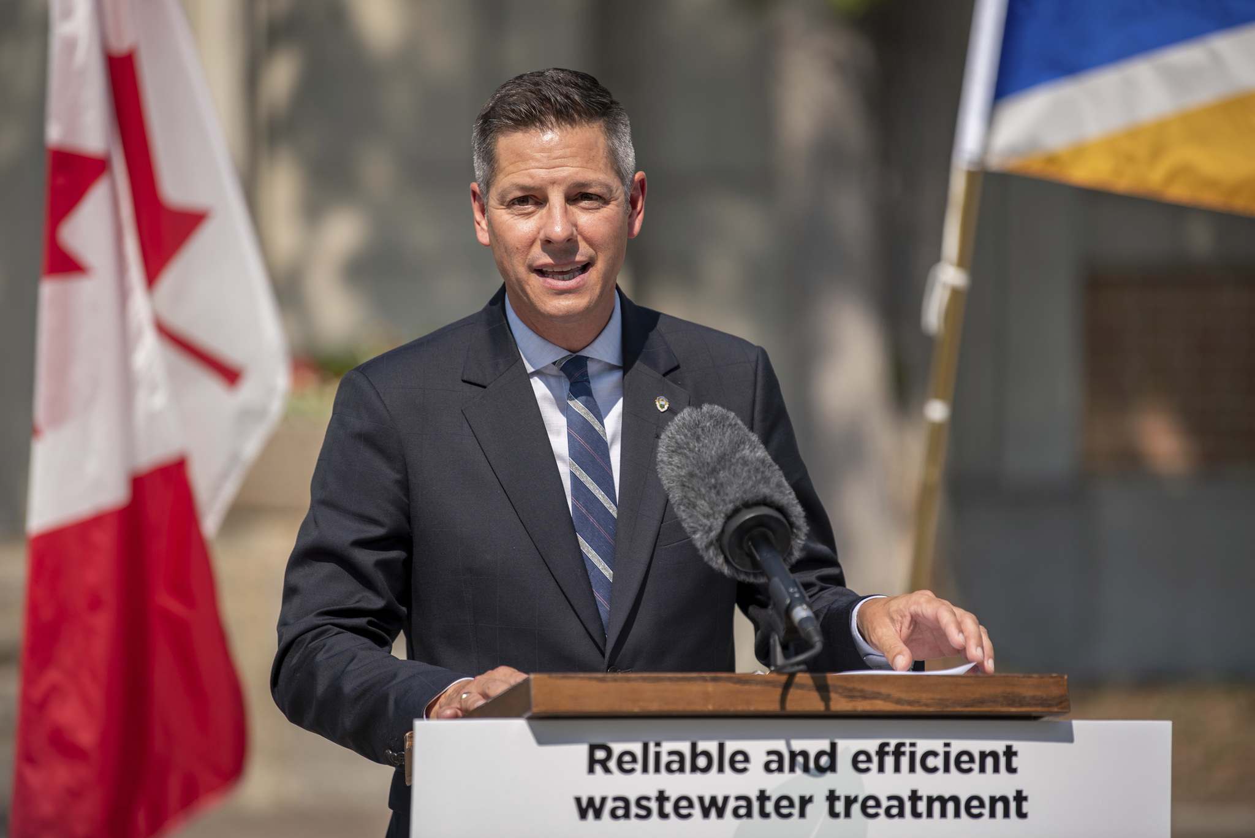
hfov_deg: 11.4
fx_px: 6277
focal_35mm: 180
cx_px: 628
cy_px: 419
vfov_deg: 7.6
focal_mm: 180
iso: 100
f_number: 2.8
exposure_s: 1/1600
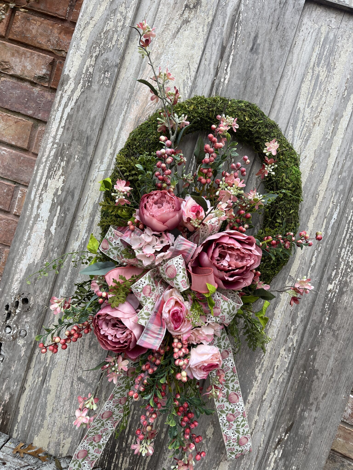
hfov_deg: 53.1
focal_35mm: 26
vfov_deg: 67.3
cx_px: 176
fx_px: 354
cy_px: 235
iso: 32
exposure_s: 1/441
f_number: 1.6
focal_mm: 5.1
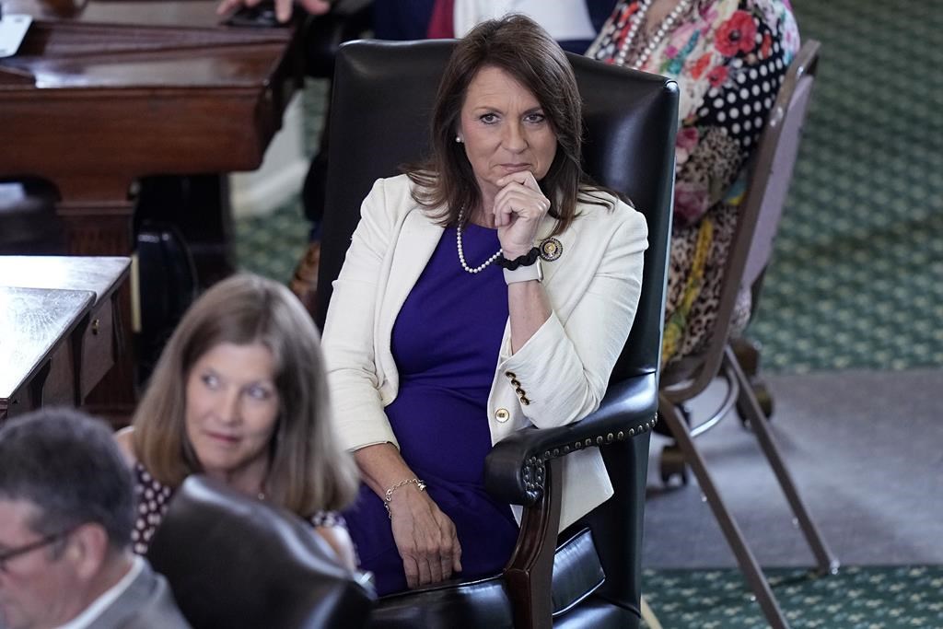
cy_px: 314
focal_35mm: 600
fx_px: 15718
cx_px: 472
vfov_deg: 2.3
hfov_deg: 3.4
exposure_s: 1/320
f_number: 2.8
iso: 2500
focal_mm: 400
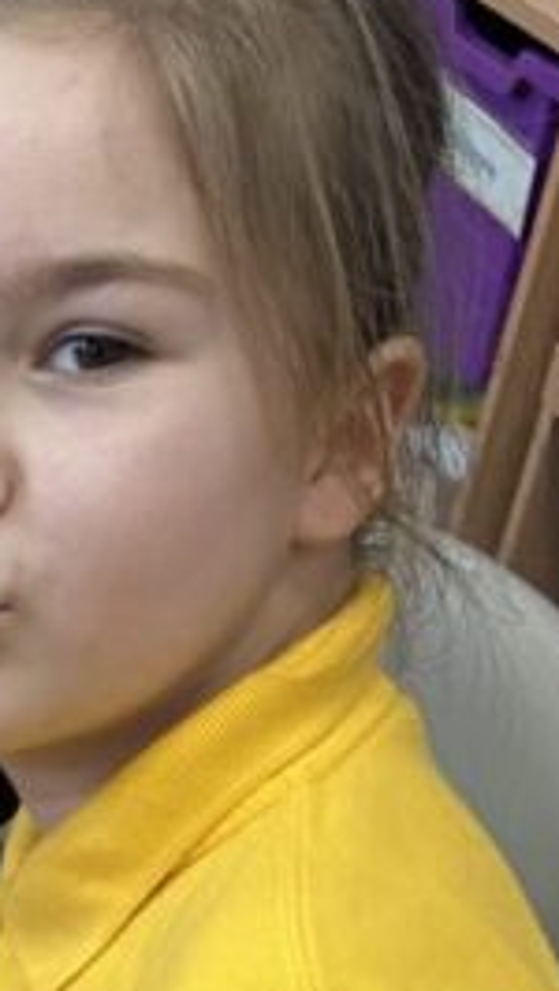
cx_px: -637
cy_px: 1285
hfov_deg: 10.1
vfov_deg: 18.3
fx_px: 2867
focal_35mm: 109
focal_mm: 4.25
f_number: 1.8
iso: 100
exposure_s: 1/50
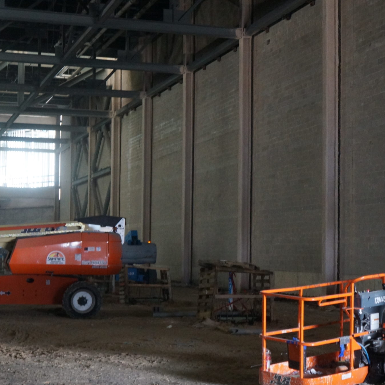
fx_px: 969
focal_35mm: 77
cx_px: 265
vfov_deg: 22.5
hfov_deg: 22.4
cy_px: 193
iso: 3200
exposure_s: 1/80
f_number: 4.5
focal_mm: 40
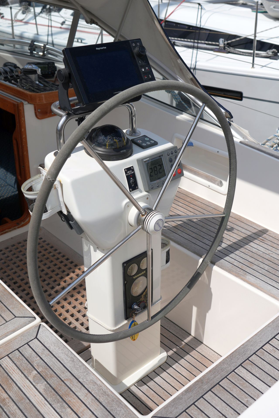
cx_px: 140
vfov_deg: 47.9
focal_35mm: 40
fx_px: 471
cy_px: 209
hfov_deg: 33.0
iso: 100
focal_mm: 27
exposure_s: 1/2000
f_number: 4.5
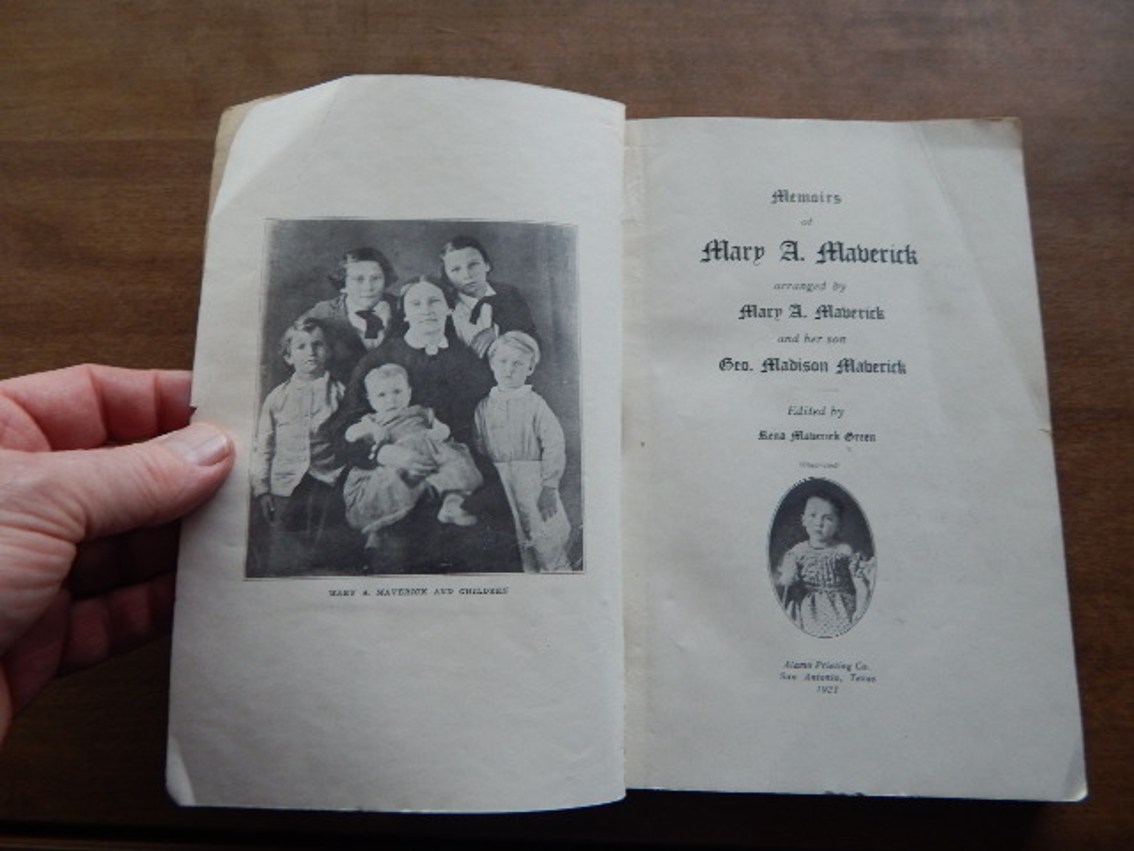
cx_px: 567
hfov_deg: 76.4
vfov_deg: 61.1
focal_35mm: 22
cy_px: 426
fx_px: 721
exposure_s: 1/50
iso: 125
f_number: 3
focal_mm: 4
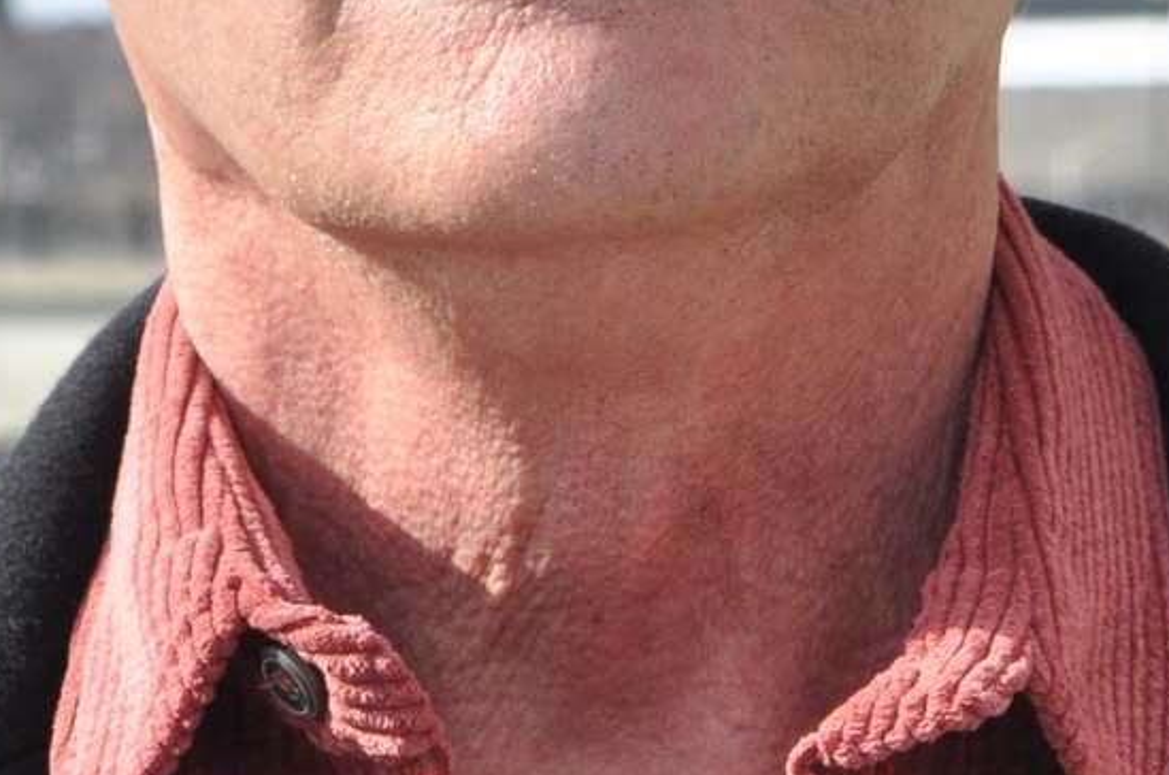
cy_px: -141
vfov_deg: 4.4
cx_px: -60
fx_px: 9980
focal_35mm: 308
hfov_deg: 6.7
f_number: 11
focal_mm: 55
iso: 640
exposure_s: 1/500
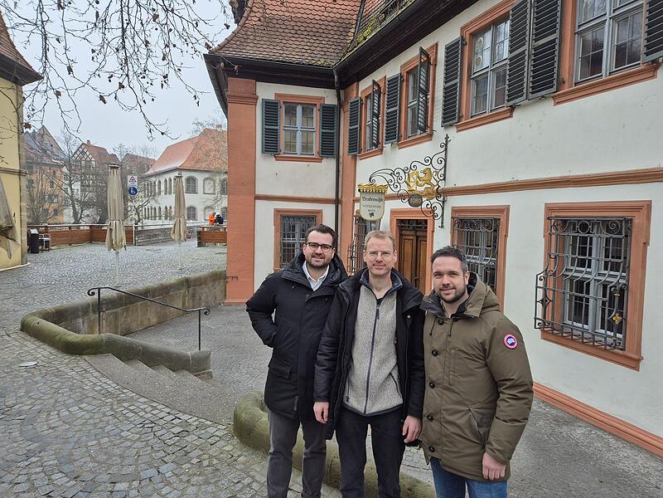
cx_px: 332
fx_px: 441
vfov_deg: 58.9
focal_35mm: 23
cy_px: 249
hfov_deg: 73.9
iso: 25
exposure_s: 1/237
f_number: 1.8
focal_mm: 5.4
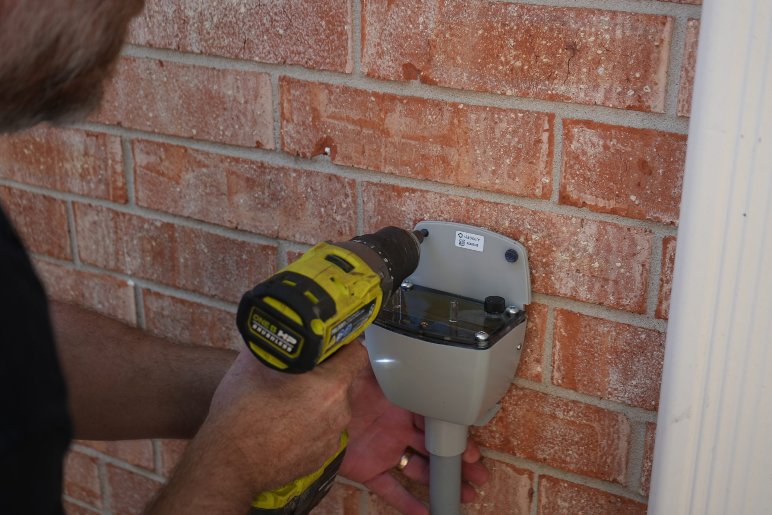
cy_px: 258
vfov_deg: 28.7
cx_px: 386
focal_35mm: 47
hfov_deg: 41.9
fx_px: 1008
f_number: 4.5
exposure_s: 1/160
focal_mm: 47
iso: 250
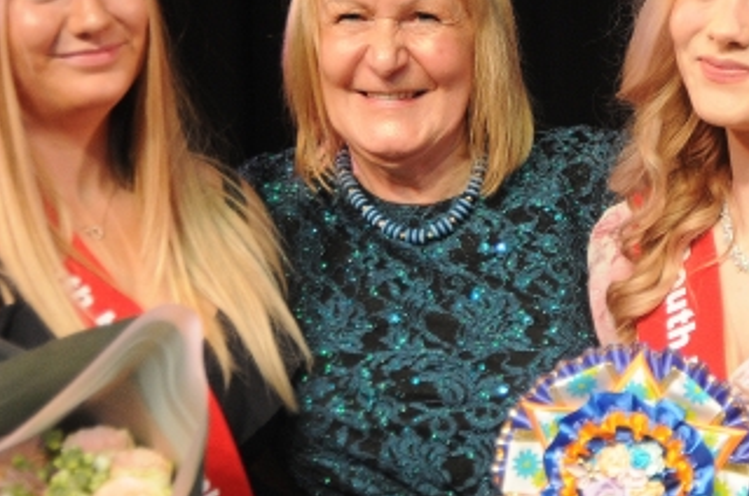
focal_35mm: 90
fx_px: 1869
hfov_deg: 22.6
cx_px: 508
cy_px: 177
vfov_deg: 15.1
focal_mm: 24
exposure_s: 1/60
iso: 400
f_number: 4
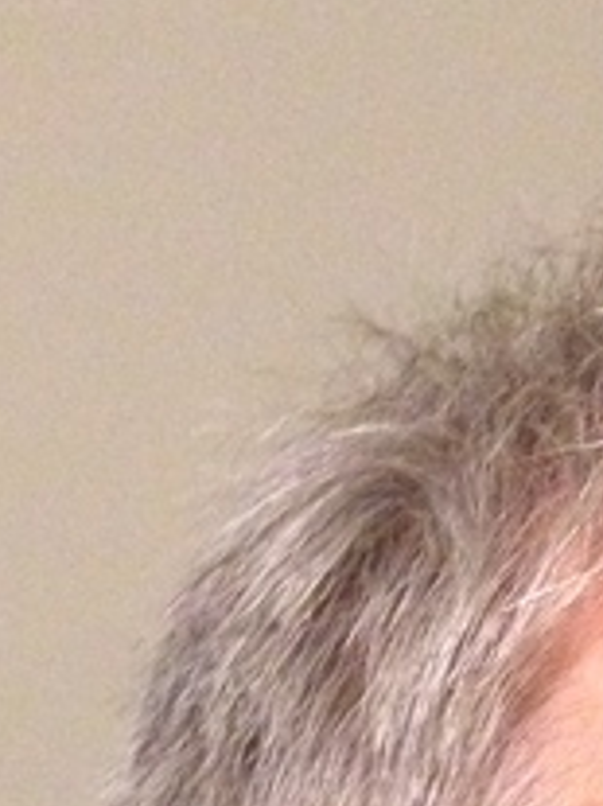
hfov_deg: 9.6
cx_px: 965
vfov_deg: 12.6
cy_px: 1225
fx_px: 3464
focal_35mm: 149
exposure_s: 1/15
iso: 400
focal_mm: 4.12
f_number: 2.4
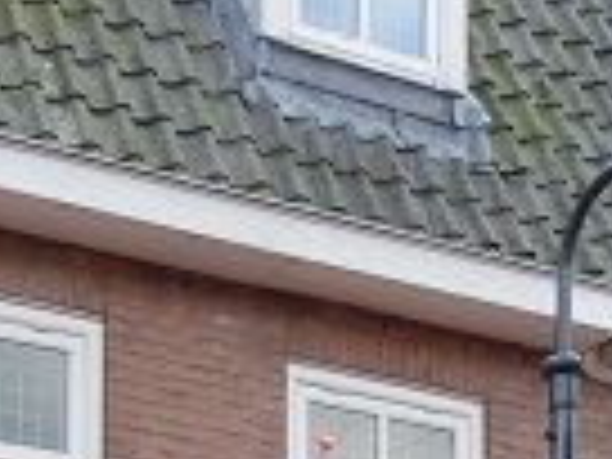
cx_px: 50
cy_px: 1091
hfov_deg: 15.1
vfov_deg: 10.1
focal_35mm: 129
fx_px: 2281
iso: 80
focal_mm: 4.5
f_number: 3.5
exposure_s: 1/160
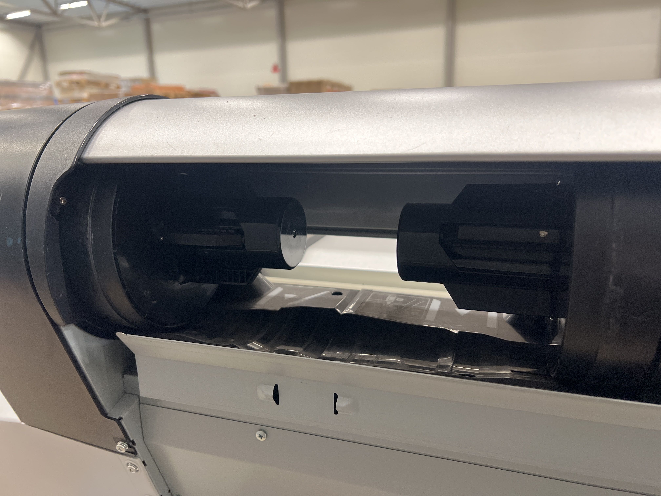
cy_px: 248
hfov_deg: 67.3
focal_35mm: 26
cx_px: 330
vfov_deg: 53.1
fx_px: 496
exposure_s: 1/72
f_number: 1.5
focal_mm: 5.7
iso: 125
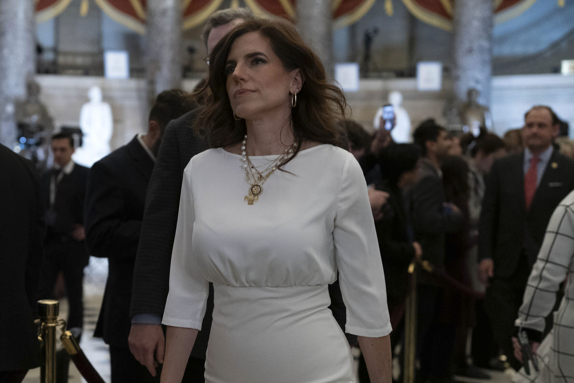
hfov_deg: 54.4
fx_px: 558
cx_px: 287
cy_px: 192
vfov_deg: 37.8
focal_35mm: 35
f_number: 2
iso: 3200
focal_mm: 35
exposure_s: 1/320
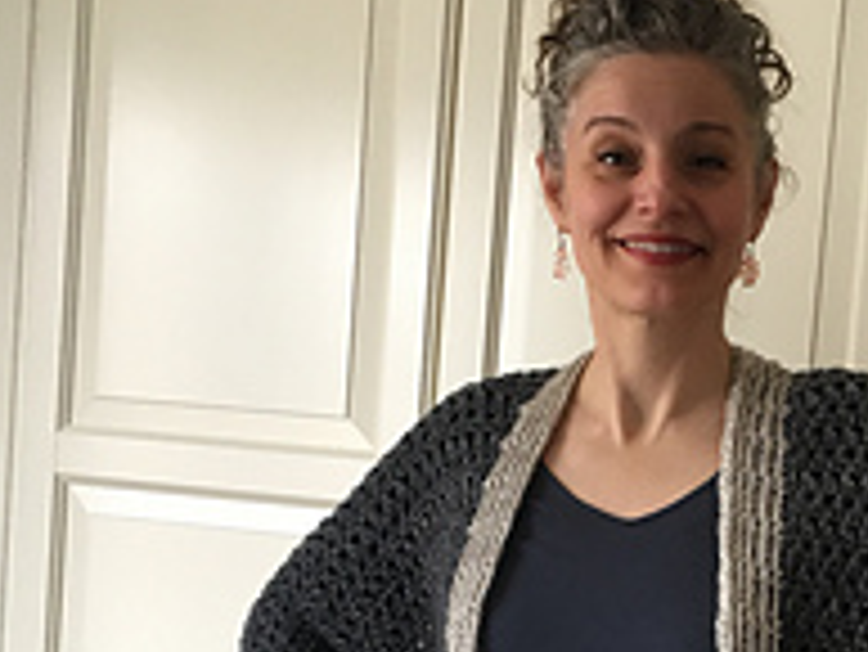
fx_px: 1882
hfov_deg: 24.7
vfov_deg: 18.9
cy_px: 713
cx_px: 877
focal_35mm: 75
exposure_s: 1/15
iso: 25
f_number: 2.2
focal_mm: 4.15
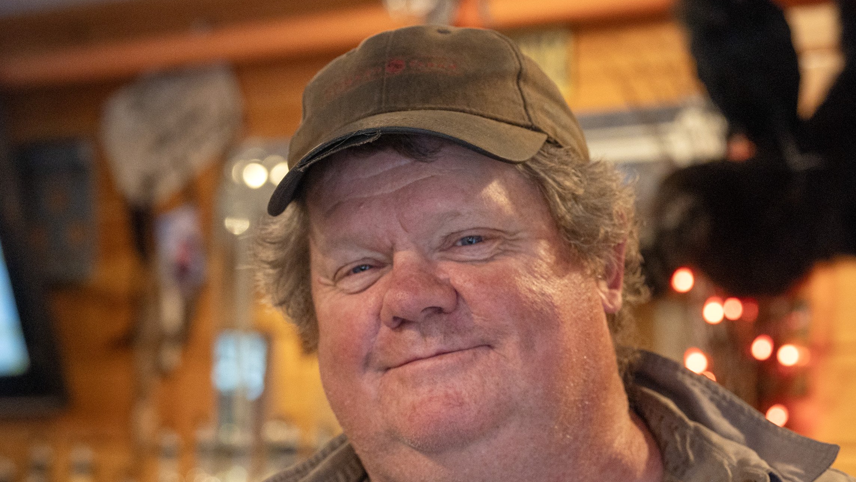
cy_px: 328
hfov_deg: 21.5
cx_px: 514
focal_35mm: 99
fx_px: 2247
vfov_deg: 12.2
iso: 1600
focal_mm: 72
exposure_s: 1/80
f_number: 4
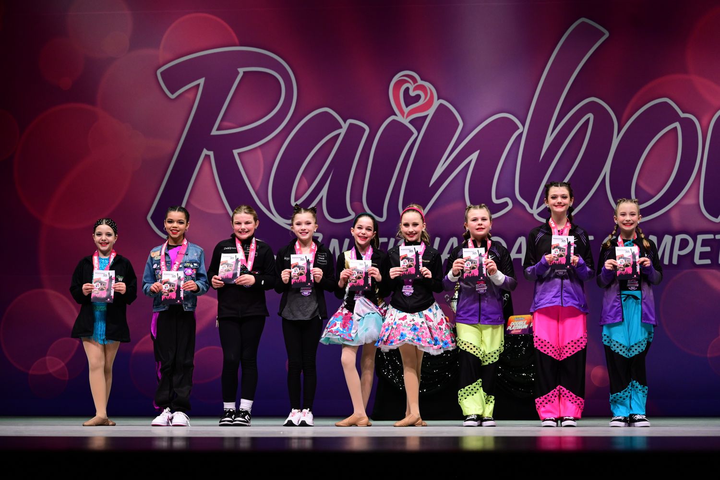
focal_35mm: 70
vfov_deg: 19.5
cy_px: 240
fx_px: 1400
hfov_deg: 28.8
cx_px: 360
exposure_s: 1/1000
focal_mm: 70
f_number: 3.5
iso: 1600
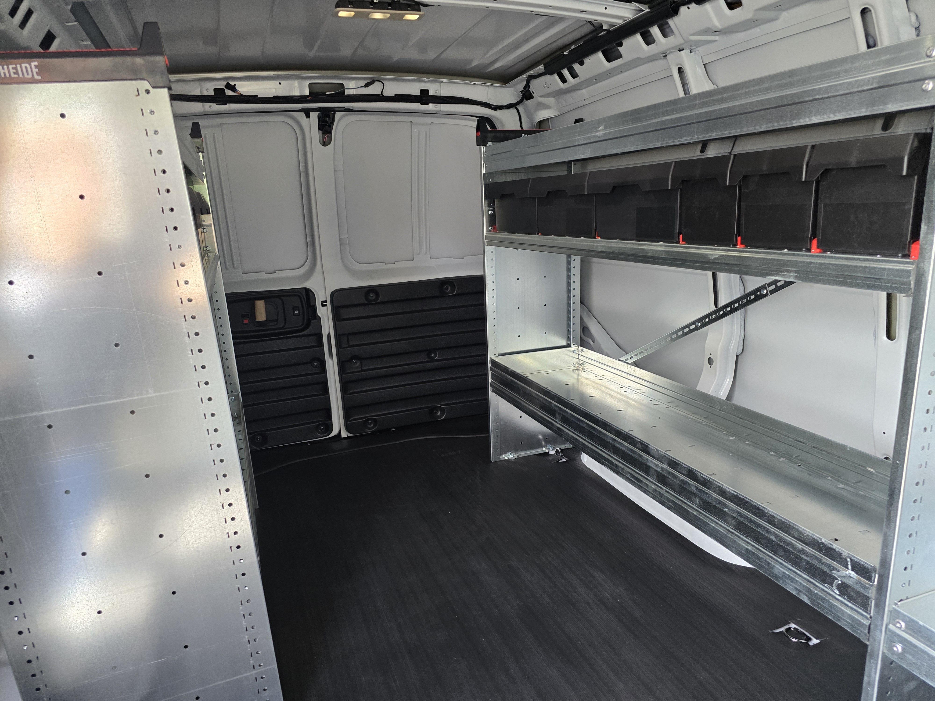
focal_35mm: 23
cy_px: 350
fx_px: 621
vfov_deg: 58.9
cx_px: 468
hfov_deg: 73.9
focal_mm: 6.3
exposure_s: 1/120
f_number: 1.7
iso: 320
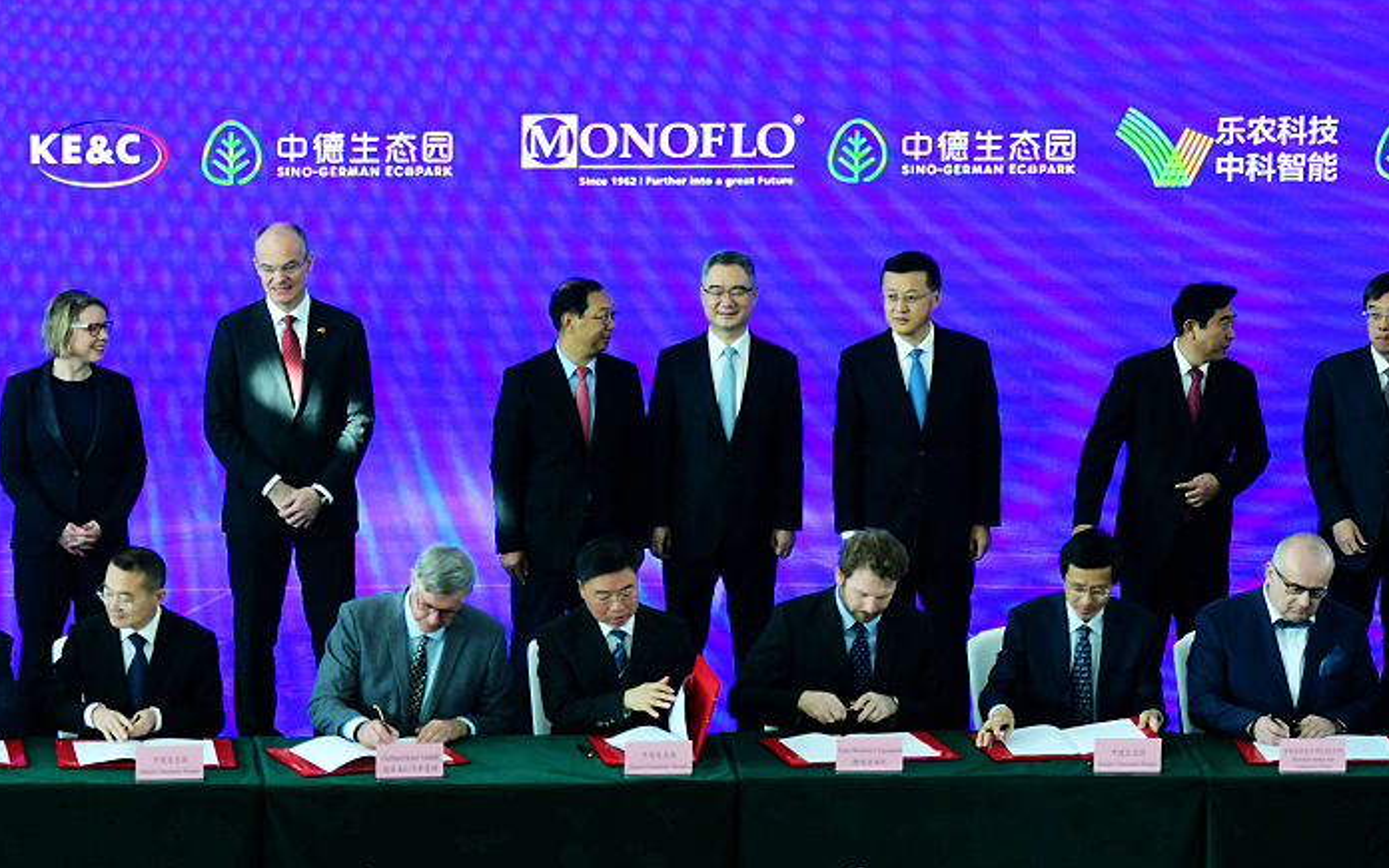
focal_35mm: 216
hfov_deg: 9.7
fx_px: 8177
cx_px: 615
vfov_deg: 6.1
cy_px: 265
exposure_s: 1/320
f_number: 3.2
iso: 640
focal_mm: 82
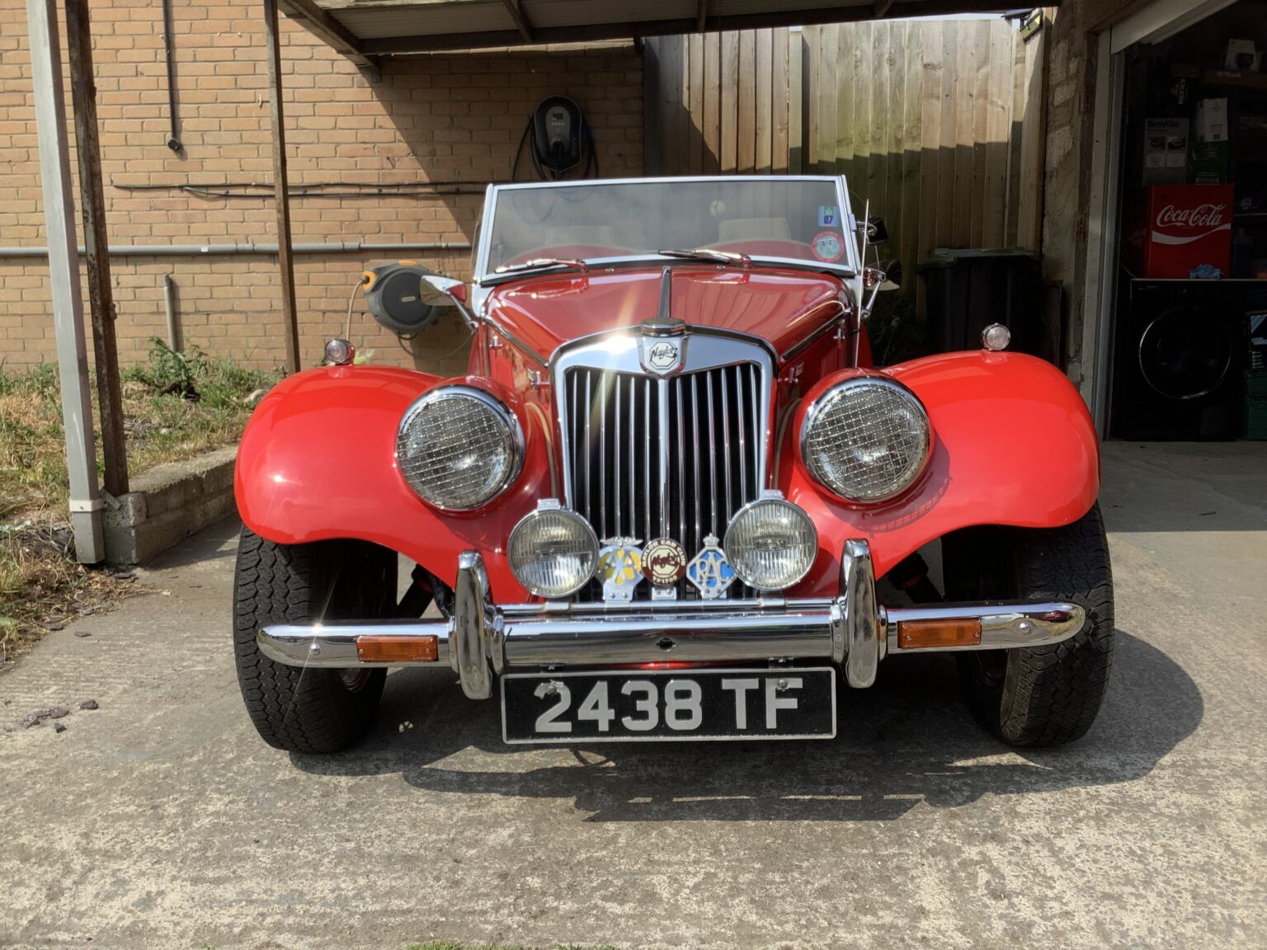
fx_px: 1135
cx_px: 634
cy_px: 475
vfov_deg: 45.4
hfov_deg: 58.4
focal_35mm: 31
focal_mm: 3.3
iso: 25
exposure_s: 1/1018
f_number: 2.4
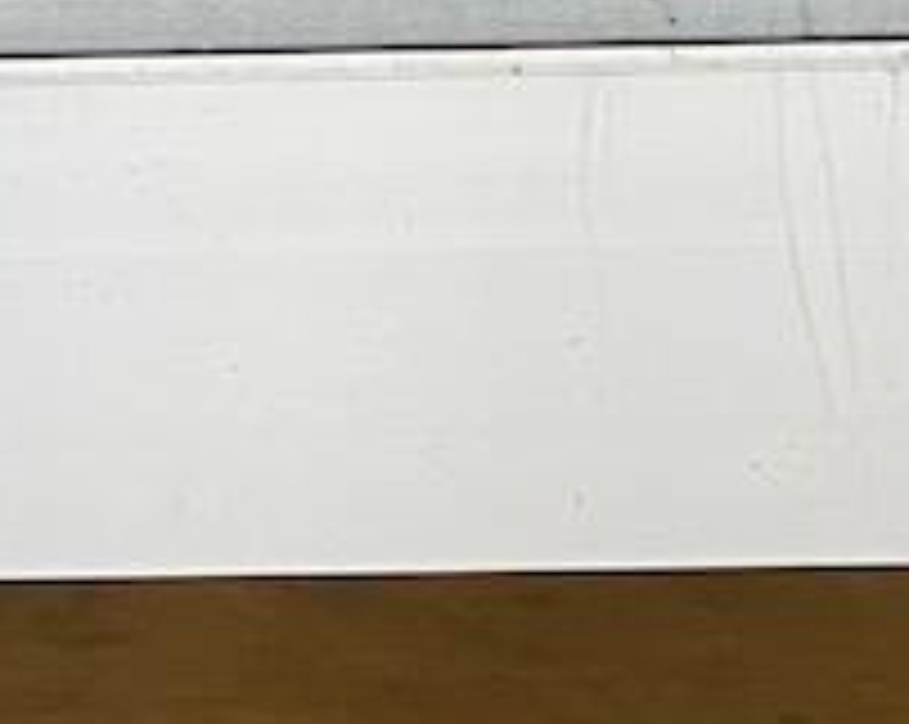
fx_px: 4325
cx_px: -626
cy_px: -378
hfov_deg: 11.3
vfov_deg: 9.3
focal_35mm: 161
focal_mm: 4.2
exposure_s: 1/60
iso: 320
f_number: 1.6
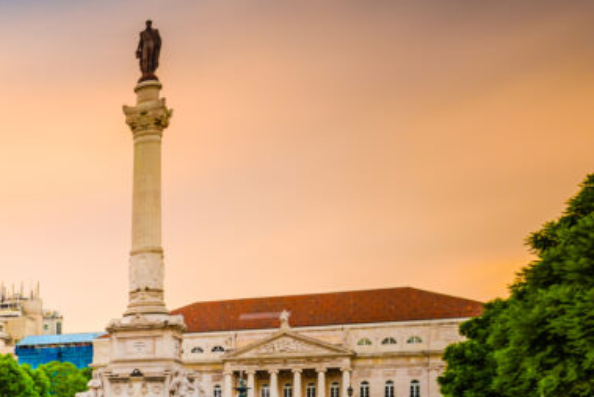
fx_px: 891
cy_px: 428
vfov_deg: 23.6
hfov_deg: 28.9
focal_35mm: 54
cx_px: -205
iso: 200
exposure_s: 30
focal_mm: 20
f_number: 6.3
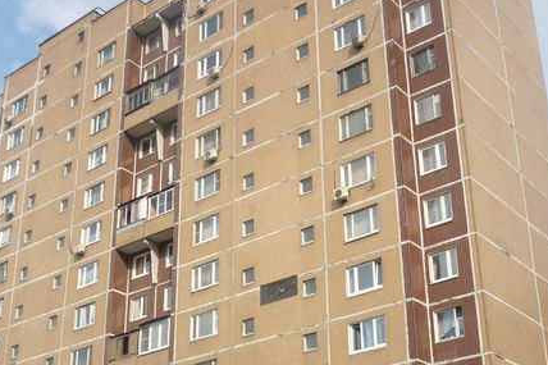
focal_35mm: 57
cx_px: 264
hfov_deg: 35.1
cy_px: 261
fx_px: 867
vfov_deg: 23.6
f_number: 4.5
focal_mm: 5.2
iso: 100
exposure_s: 1/400
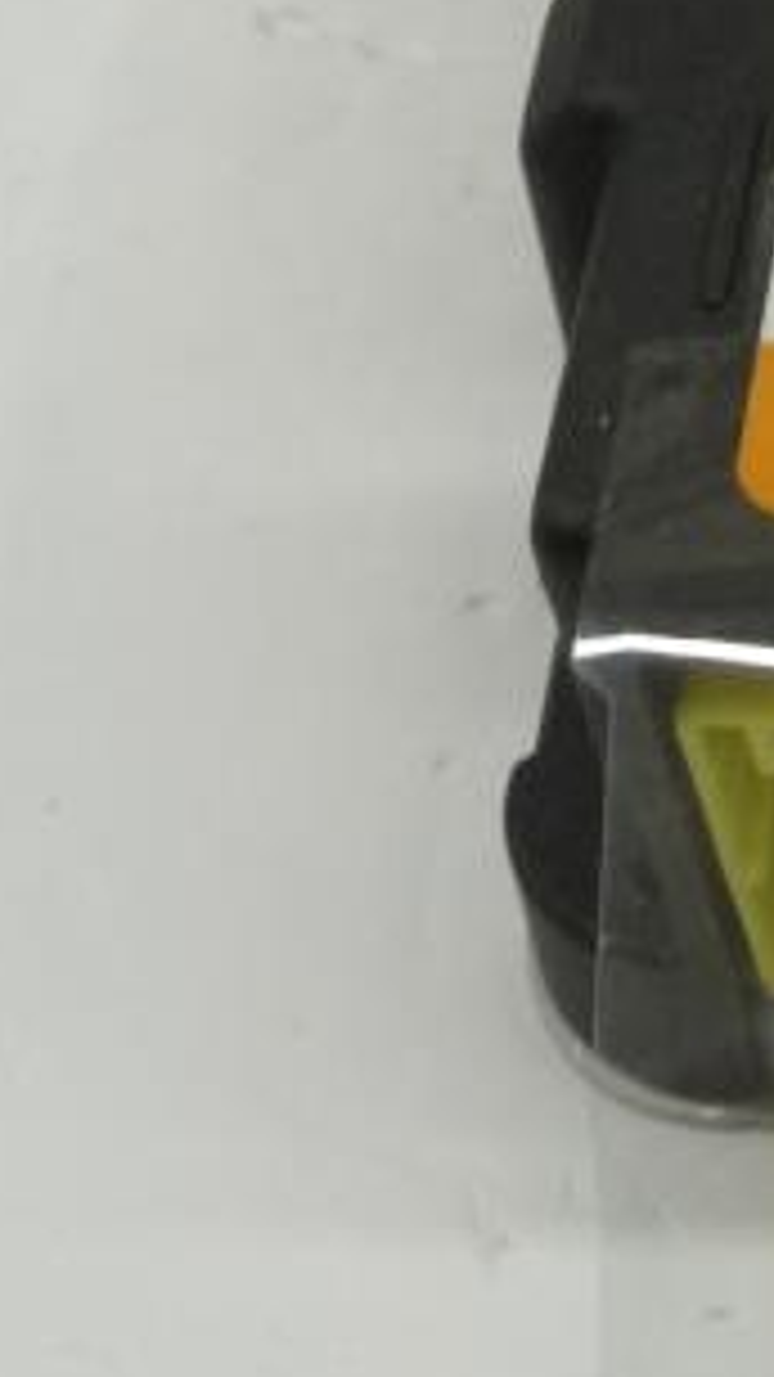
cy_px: 400
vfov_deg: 20.8
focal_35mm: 102
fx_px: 3724
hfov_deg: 10.9
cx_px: 1480
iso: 160
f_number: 3.3
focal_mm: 4.7
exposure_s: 1/30
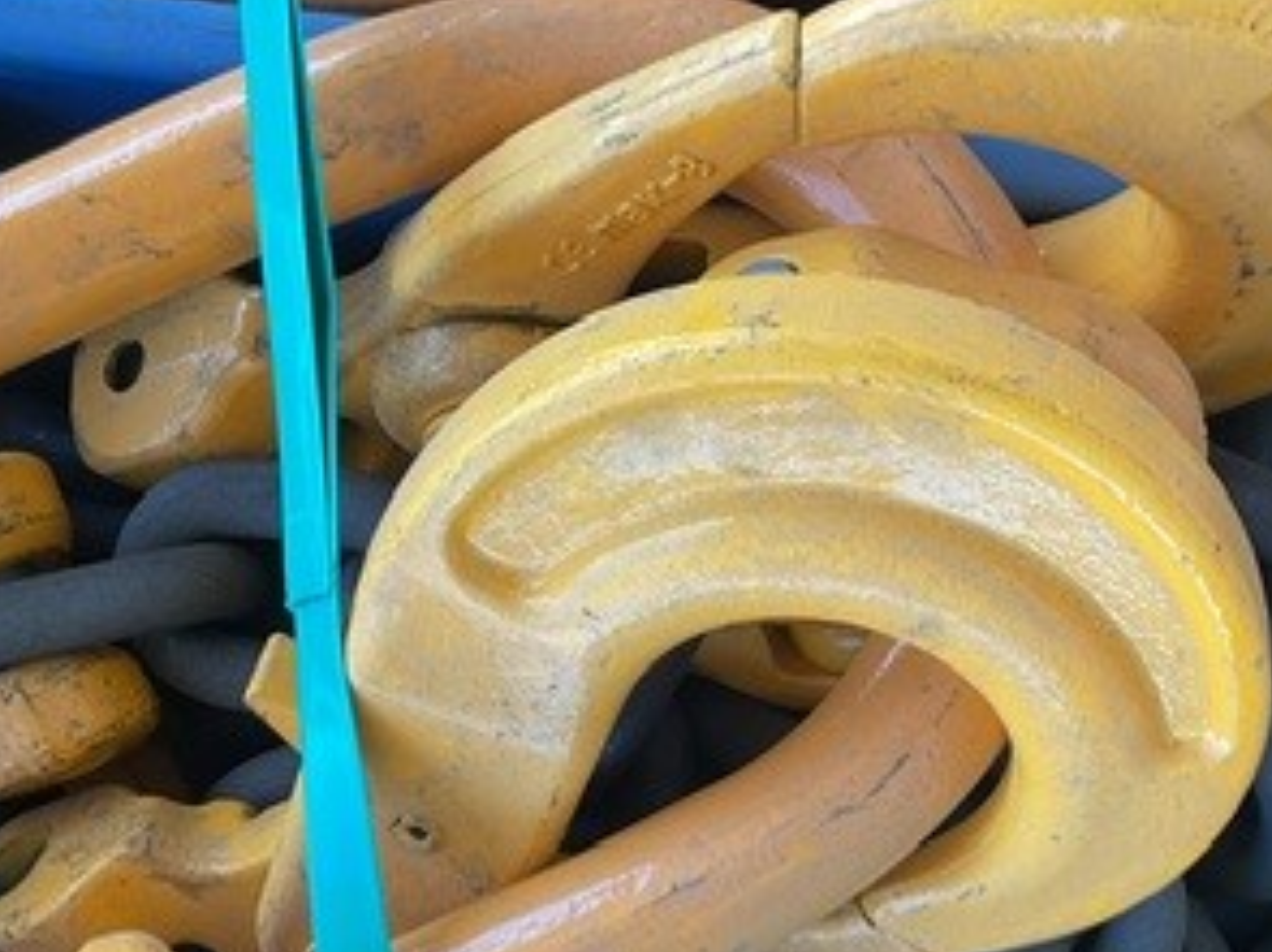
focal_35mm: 63
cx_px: 642
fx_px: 2314
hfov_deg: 30.7
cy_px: 844
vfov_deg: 22.7
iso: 32
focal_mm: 3
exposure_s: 1/100
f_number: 1.8
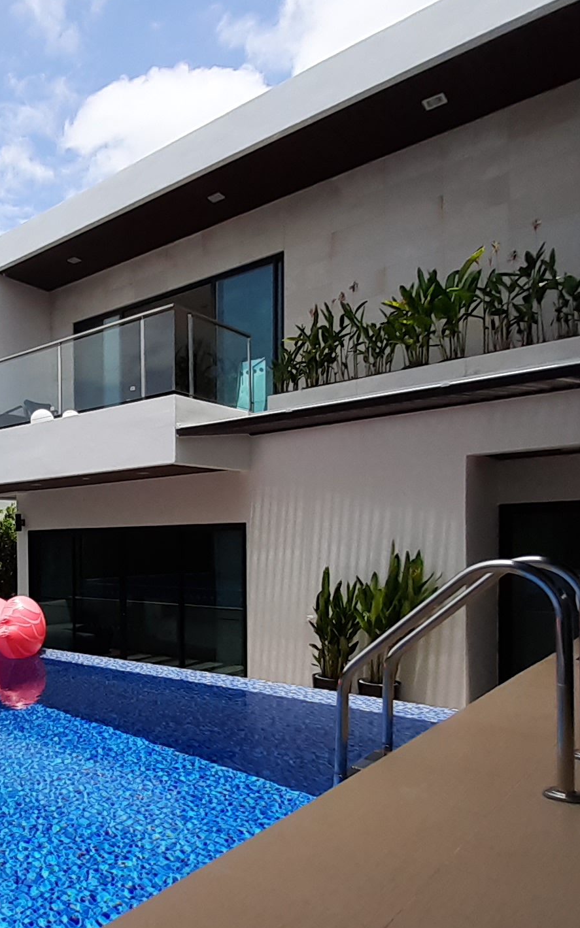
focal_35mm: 25
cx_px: 35
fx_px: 633
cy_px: 574
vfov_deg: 71.5
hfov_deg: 43.9
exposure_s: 1/1429
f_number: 2.2
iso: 40
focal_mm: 1.13
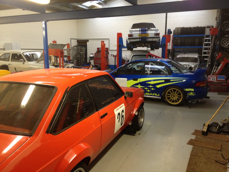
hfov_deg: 52.6
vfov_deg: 40.7
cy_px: 86
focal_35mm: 35
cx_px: 114
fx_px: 232
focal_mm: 4.28
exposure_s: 1/20
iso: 125
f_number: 2.4
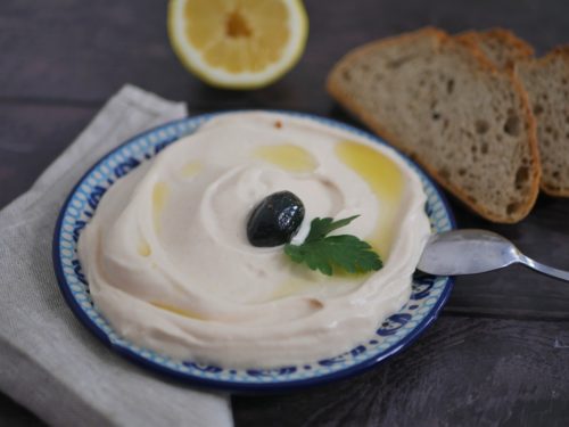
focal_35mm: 50
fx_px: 822
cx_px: 284
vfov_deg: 29.1
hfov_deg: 38.2
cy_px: 214
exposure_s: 1/80
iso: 200
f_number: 1.8
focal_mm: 25
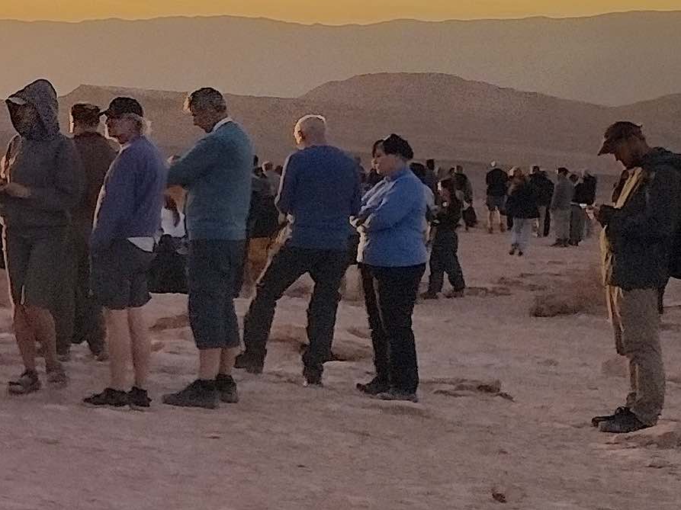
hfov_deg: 14.1
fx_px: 2379
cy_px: 180
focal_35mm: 121
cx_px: -623
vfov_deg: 12.2
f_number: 1.7
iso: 100
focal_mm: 4.71
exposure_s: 1/1600
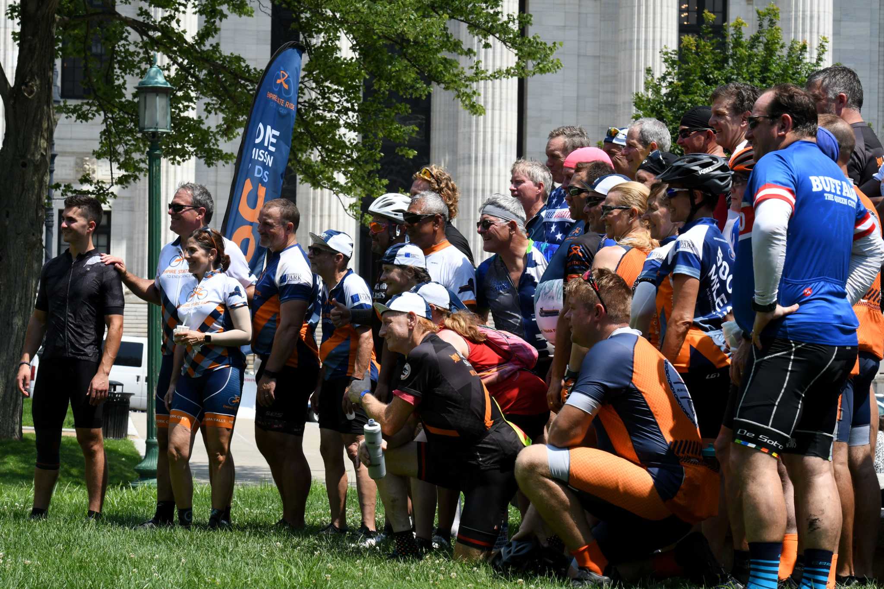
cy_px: 294
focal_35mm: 138
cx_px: 442
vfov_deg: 9.9
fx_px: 3388
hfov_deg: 14.9
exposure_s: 1/400
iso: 320
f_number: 10
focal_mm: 92
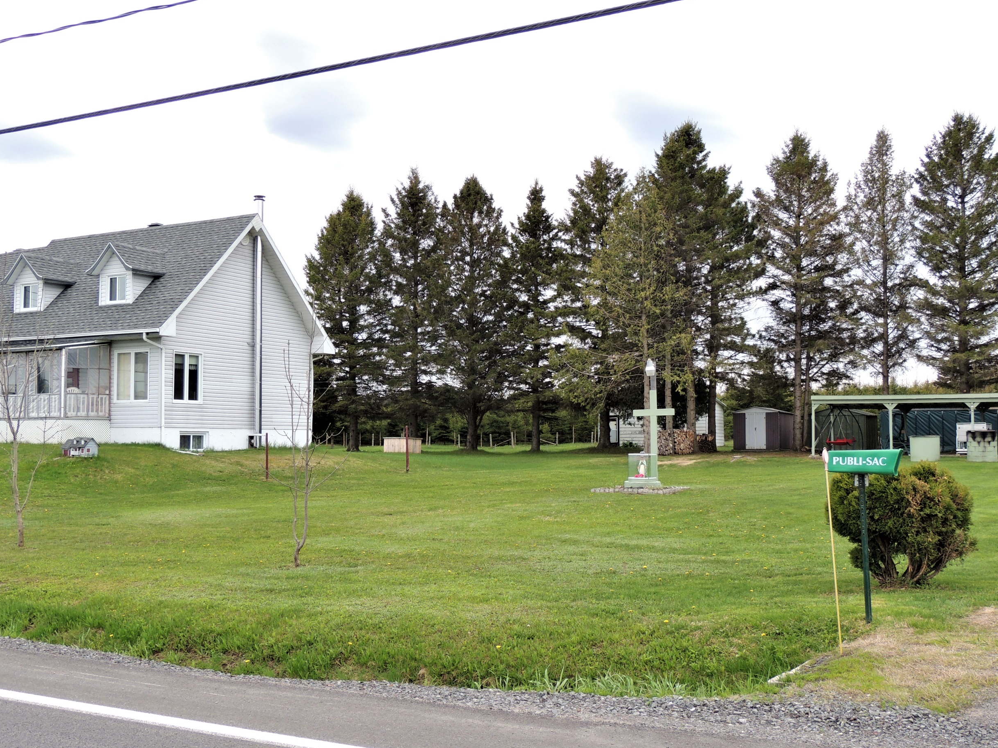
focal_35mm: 37
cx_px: 495
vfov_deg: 38.7
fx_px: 1067
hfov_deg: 50.1
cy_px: 386
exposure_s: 1/320
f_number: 3.3
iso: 100
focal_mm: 6.2
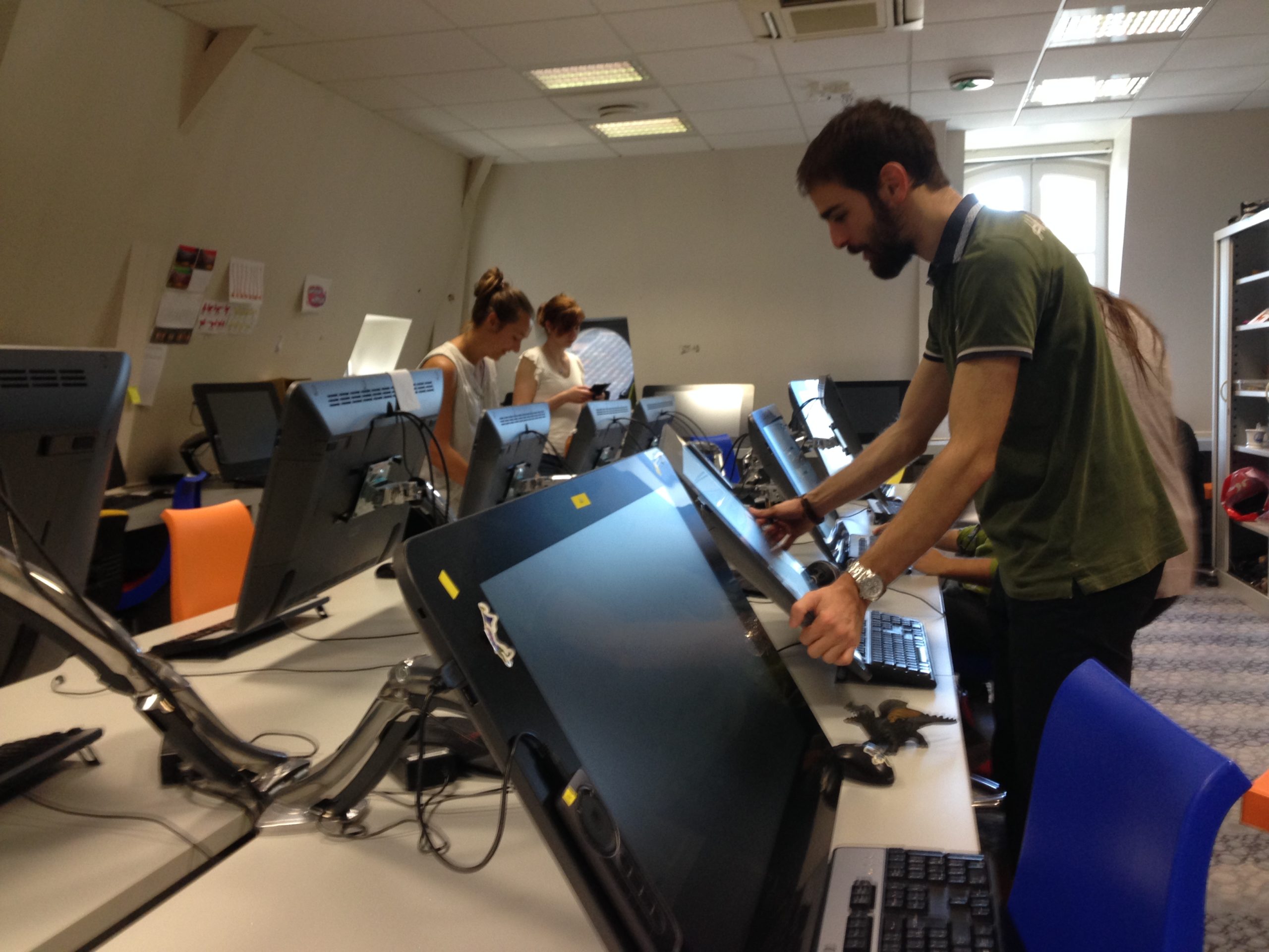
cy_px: 476
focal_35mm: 33
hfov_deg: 55.4
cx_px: 634
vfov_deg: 42.9
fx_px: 1210
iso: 80
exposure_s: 1/20
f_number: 2.4
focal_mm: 4.12
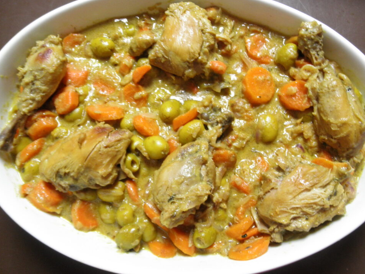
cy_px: 133
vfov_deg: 46.8
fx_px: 316
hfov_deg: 59.9
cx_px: 190
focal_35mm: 30
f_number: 3
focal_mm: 5
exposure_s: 1/6
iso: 200
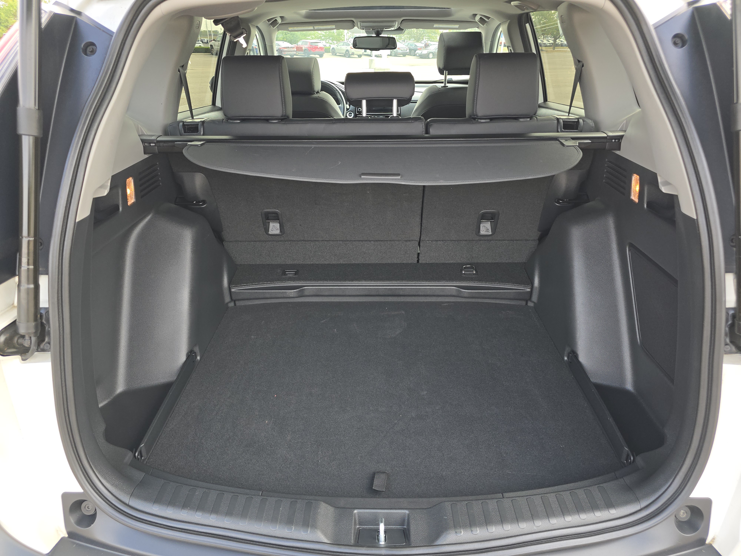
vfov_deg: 58.9
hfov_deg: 73.9
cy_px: 278
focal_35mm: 23
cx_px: 370
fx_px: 492
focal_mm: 6.3
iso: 40
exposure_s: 1/180
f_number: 1.7
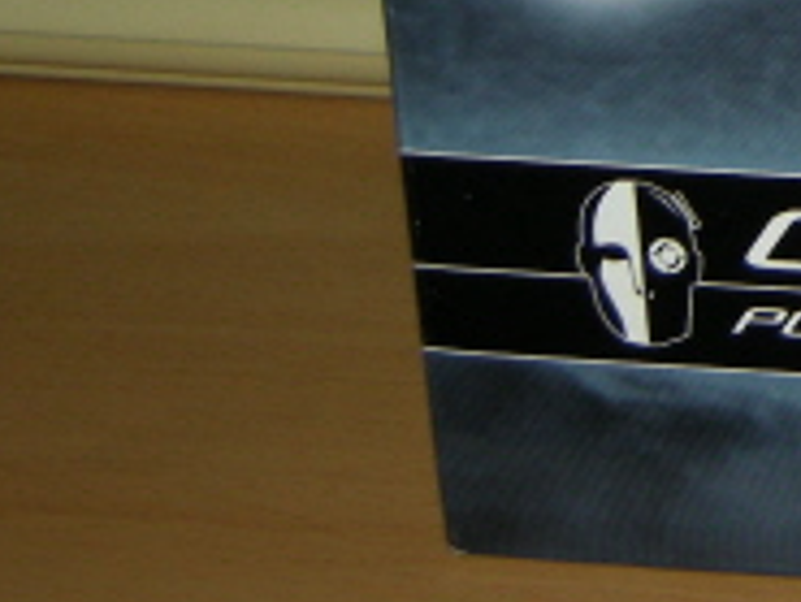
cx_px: 1676
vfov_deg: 8.3
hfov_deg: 10.4
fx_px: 4006
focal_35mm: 173
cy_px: -463
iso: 64
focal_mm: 8.5
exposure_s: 1/60
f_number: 2.9
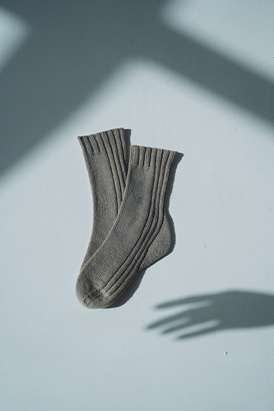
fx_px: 571
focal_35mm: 50
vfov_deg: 39.6
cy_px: 206
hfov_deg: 27.0
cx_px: 137
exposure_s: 1/1250
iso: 400
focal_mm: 50
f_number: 8
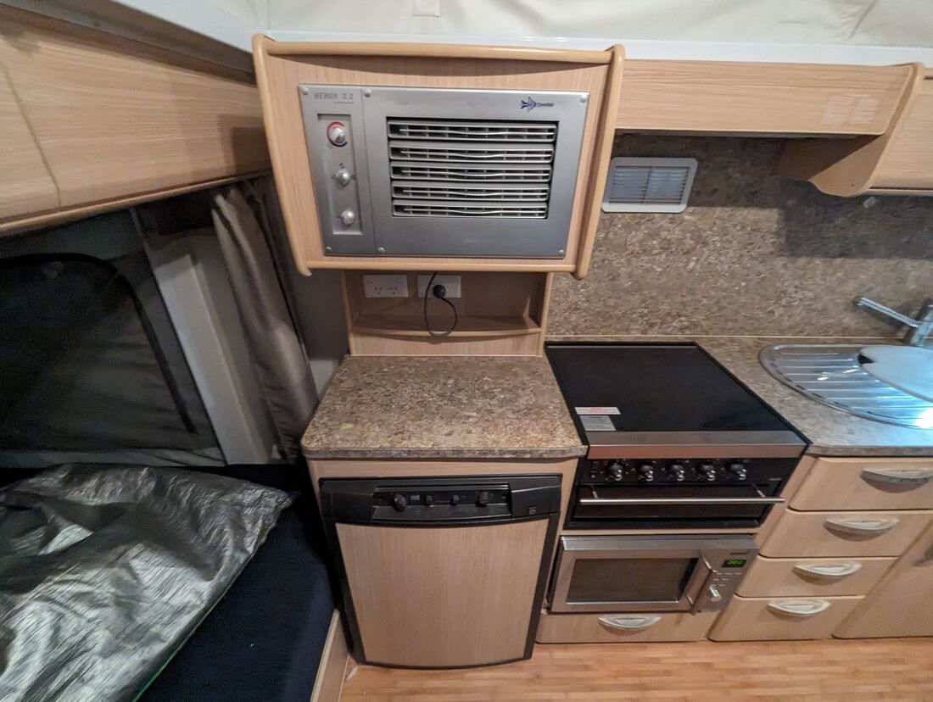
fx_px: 351
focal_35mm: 13
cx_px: 466
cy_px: 351
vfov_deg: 90.0
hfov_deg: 106.1
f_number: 2.2
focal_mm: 1.95
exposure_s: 1/23.8
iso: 960
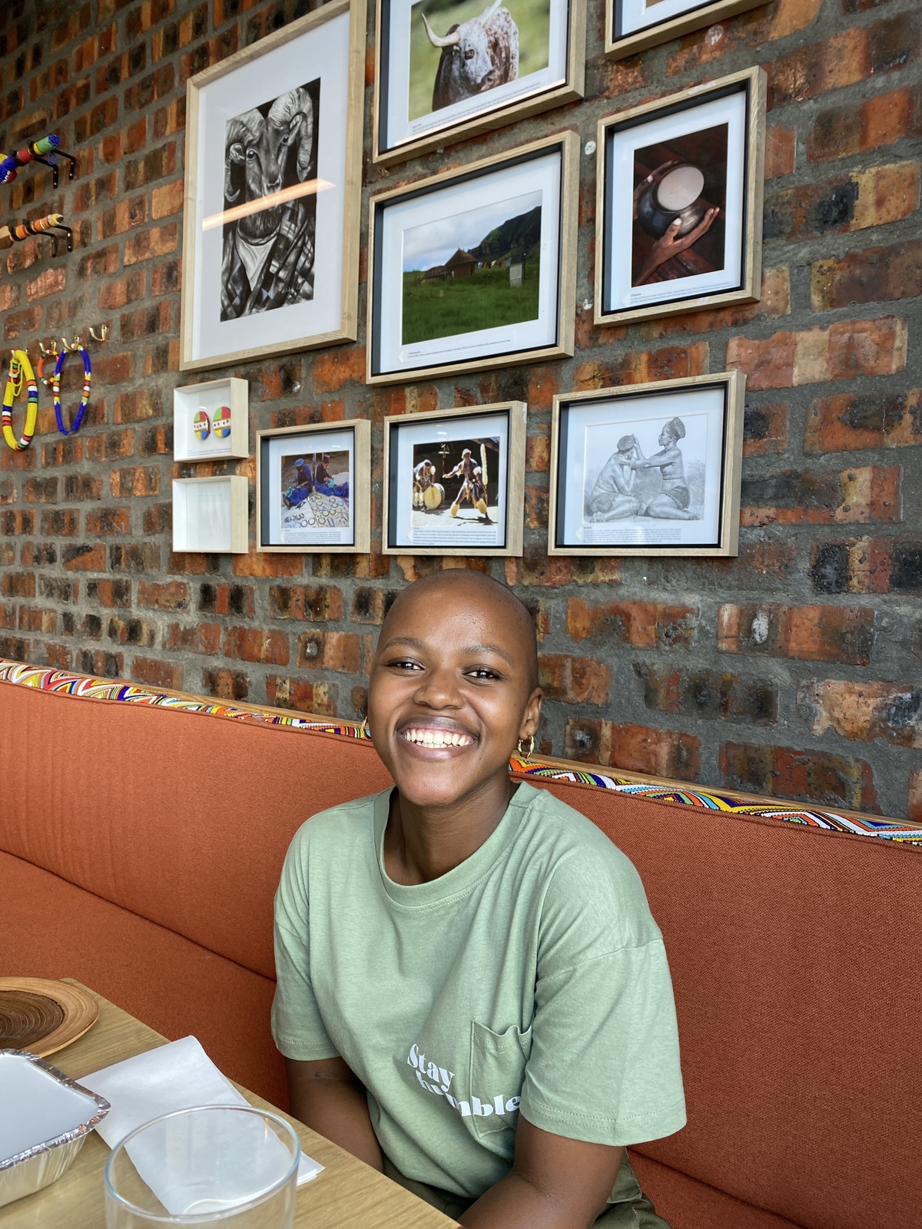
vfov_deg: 67.3
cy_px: 614
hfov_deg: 53.1
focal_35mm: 26
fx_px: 923
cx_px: 461
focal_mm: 4.25
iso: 80
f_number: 1.8
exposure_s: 1/100
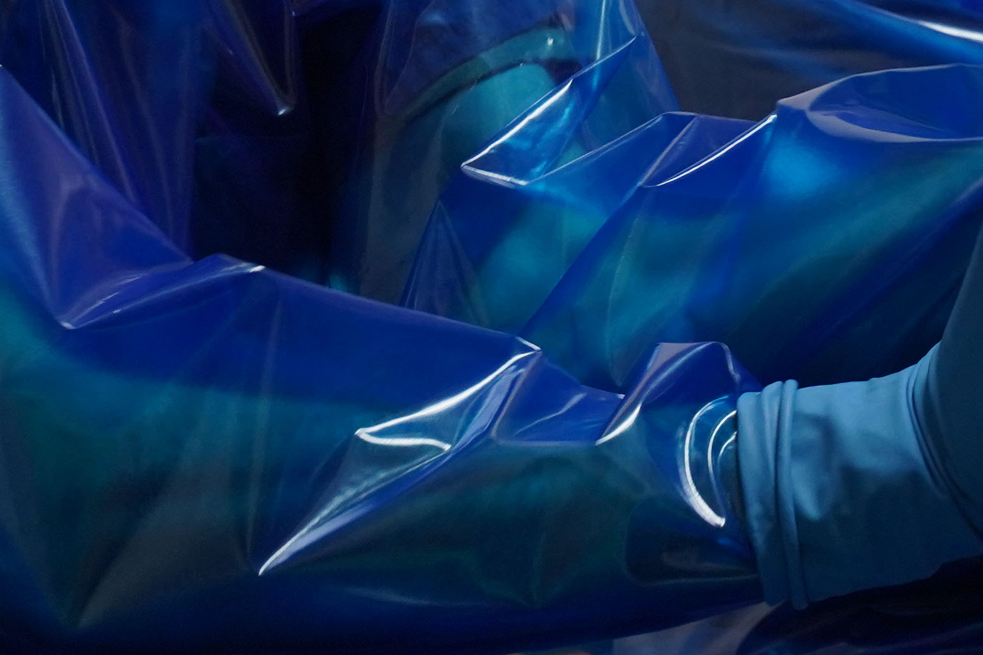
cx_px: 887
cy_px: -219
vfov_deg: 7.1
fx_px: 5242
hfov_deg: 10.7
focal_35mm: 192
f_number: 7.1
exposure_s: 1/80
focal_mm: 50
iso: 1000
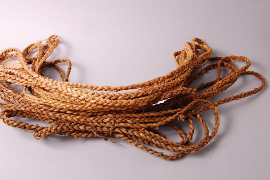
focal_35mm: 43
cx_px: 111
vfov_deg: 31.1
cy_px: 91
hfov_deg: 45.3
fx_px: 322
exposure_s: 1/250
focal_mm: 24
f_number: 16
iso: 200
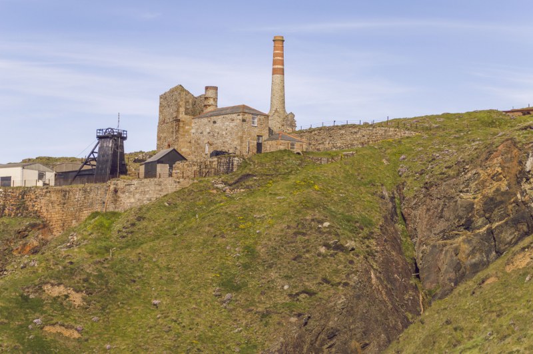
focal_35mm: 82
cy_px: 177
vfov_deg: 16.5
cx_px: 266
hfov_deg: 24.6
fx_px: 1220
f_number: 5.6
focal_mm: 55
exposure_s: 1/320
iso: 100
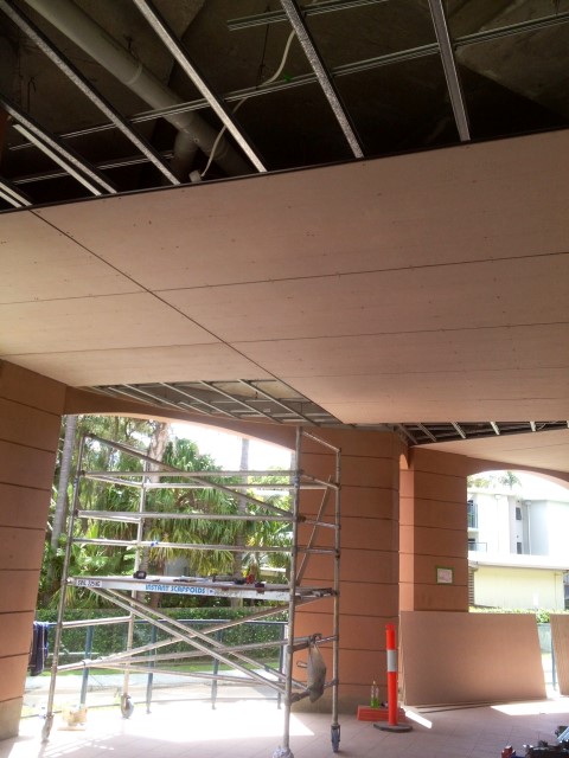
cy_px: 379
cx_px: 284
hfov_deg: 40.7
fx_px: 767
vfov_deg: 52.6
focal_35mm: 35
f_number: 2.4
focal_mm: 4.28
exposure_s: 1/297
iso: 64
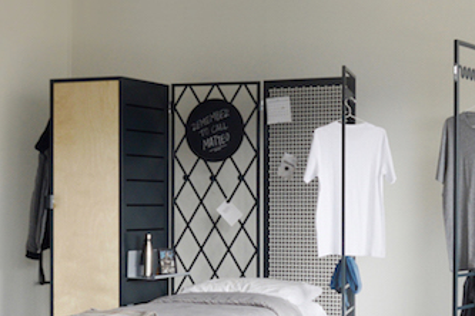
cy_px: 228
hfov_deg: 23.2
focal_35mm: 86
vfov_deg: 15.8
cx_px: 405
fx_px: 1135
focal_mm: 35
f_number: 4
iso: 800
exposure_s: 1/500
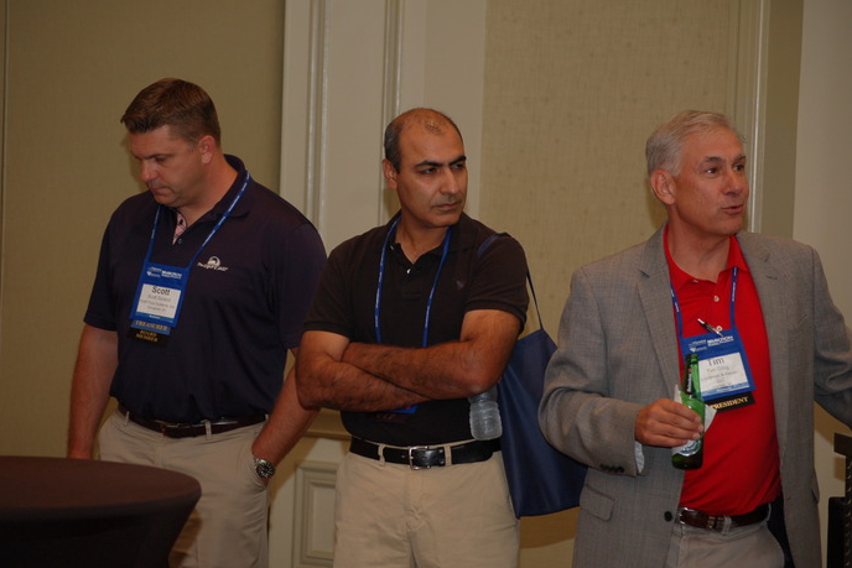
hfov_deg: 15.8
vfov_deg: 10.6
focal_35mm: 130
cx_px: 420
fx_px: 3065
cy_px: 282
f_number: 4.5
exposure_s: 1/60
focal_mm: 85
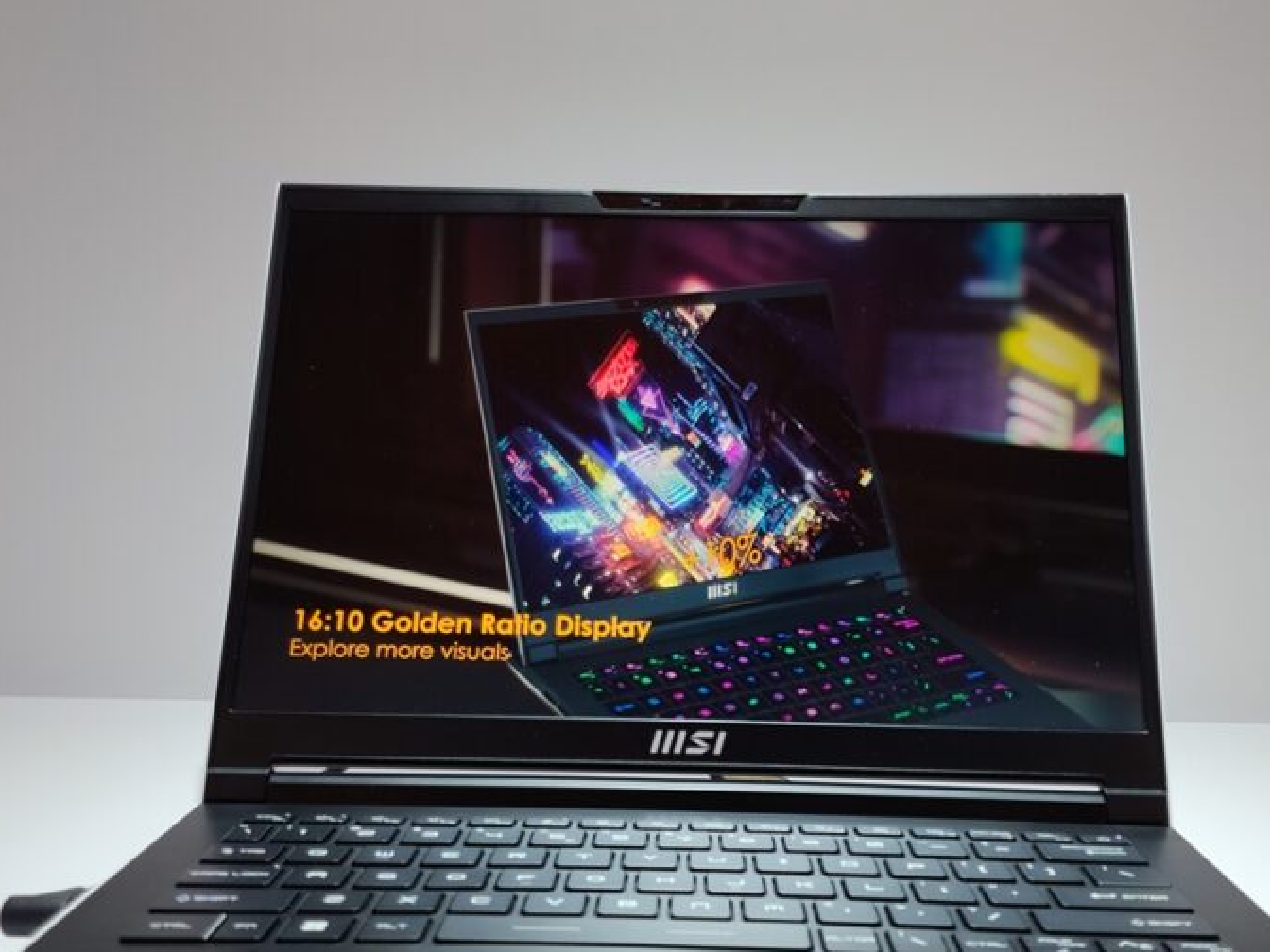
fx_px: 1431
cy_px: 562
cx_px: 690
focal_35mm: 39
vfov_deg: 36.7
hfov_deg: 47.8
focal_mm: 6.4
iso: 32
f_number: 1.8
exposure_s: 1/60
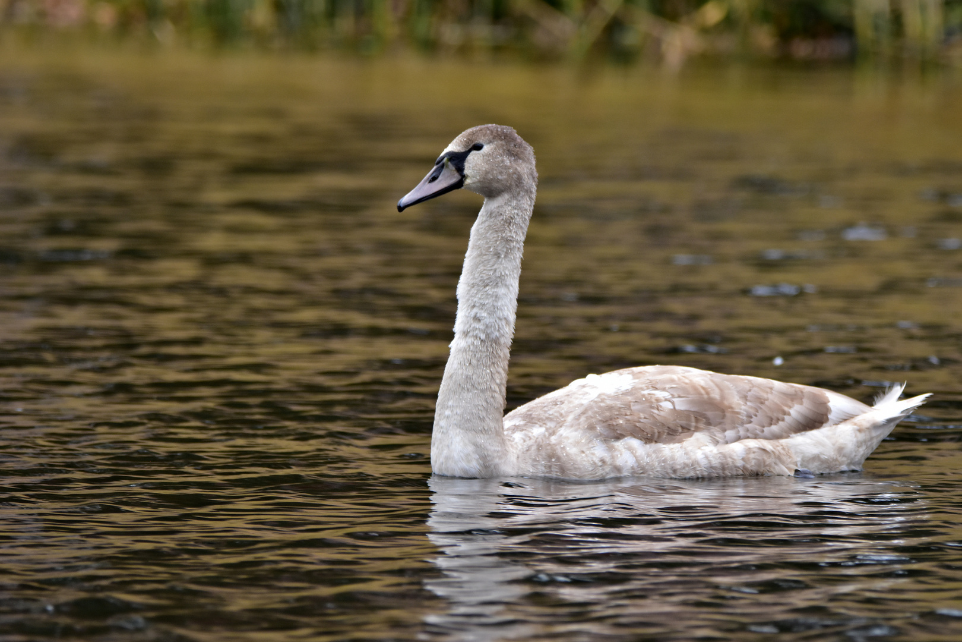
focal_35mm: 615
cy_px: 321
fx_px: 16433
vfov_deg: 2.2
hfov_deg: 3.4
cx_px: 481
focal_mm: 410
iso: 640
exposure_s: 1/50
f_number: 8
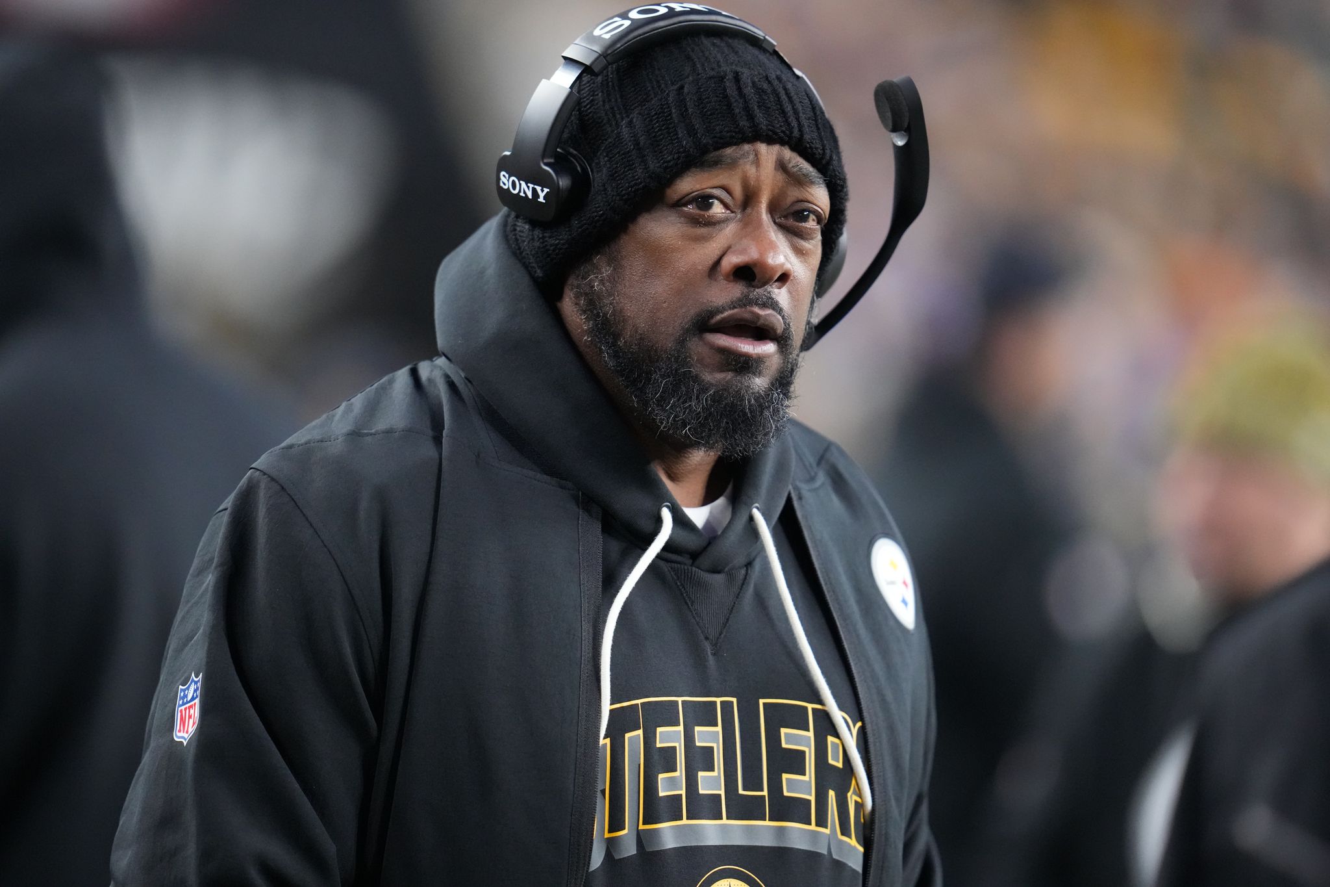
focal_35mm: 400
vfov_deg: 3.4
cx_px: 665
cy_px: 444
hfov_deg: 5.2
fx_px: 14776
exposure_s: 1/2500
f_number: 2.8
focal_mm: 400
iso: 8000
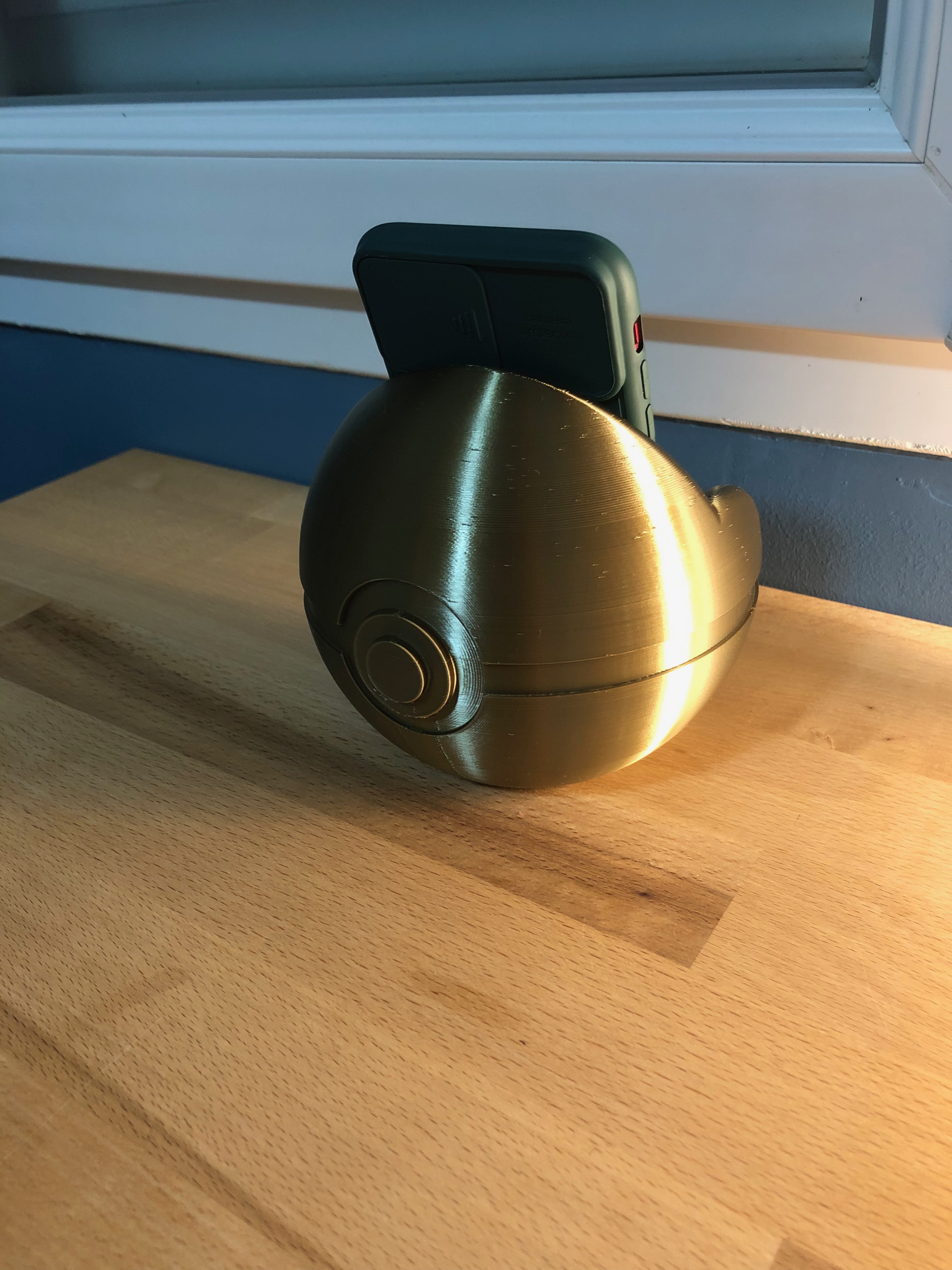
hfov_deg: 49.7
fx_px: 1027
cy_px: 635
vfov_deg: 63.4
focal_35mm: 28
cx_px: 476
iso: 50
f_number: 1.8
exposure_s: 1/17
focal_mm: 4
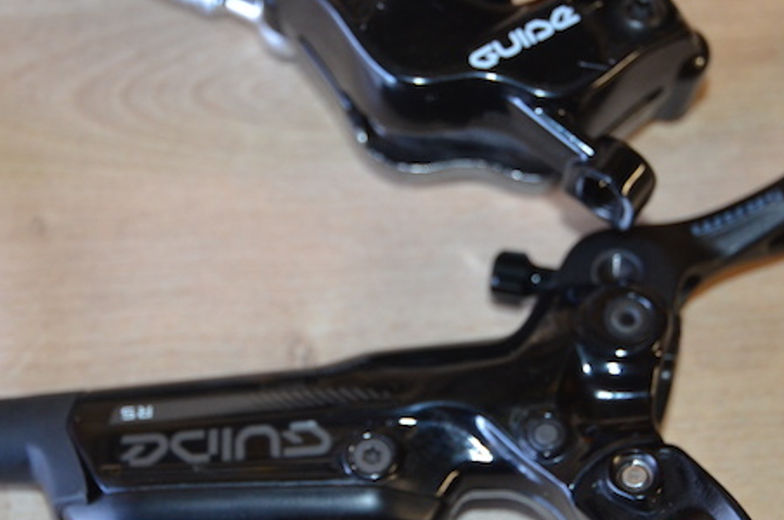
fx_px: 2020
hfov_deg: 22.0
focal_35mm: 93
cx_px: 390
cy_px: 309
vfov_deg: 14.7
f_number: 4.5
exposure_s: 1/60
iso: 720
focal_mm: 35
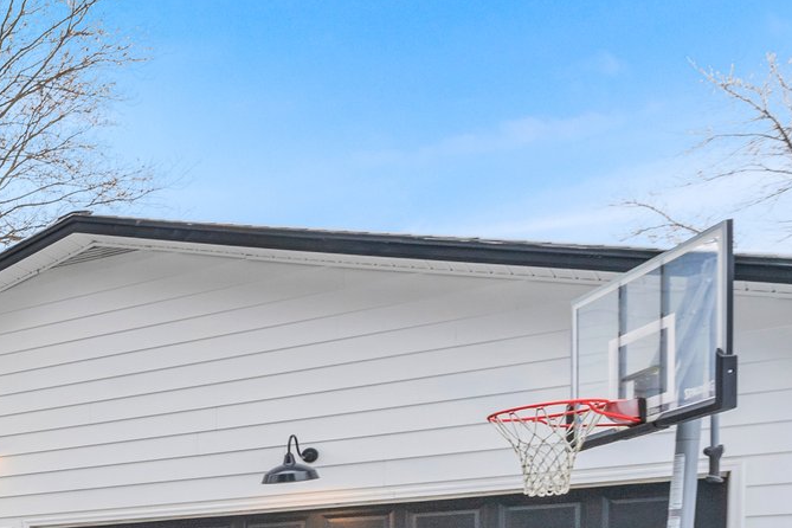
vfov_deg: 25.0
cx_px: -376
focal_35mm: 49
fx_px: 1078
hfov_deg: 28.1
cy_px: 626
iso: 320
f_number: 8
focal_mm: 16
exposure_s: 1/125
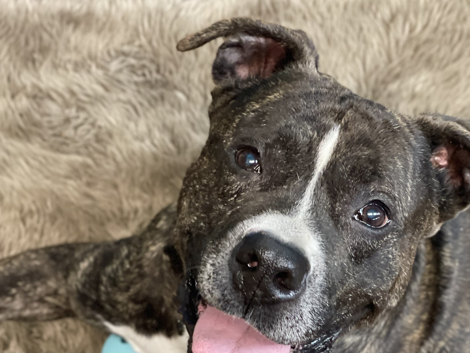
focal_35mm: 97
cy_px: 266
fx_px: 1317
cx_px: 253
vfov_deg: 15.2
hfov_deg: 20.2
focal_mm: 7.5
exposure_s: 1/30
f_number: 2.2
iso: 400
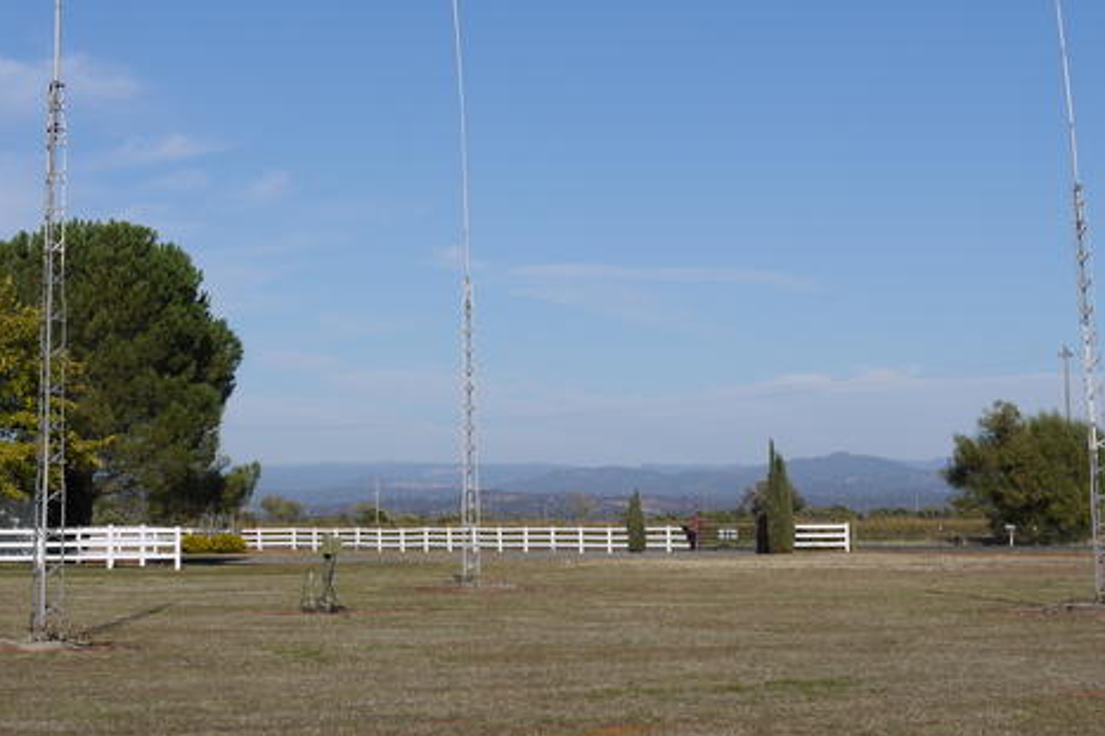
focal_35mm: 82
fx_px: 2516
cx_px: 433
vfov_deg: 16.5
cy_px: 104
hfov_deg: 24.7
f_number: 9
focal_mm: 23
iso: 100
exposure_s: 1/500
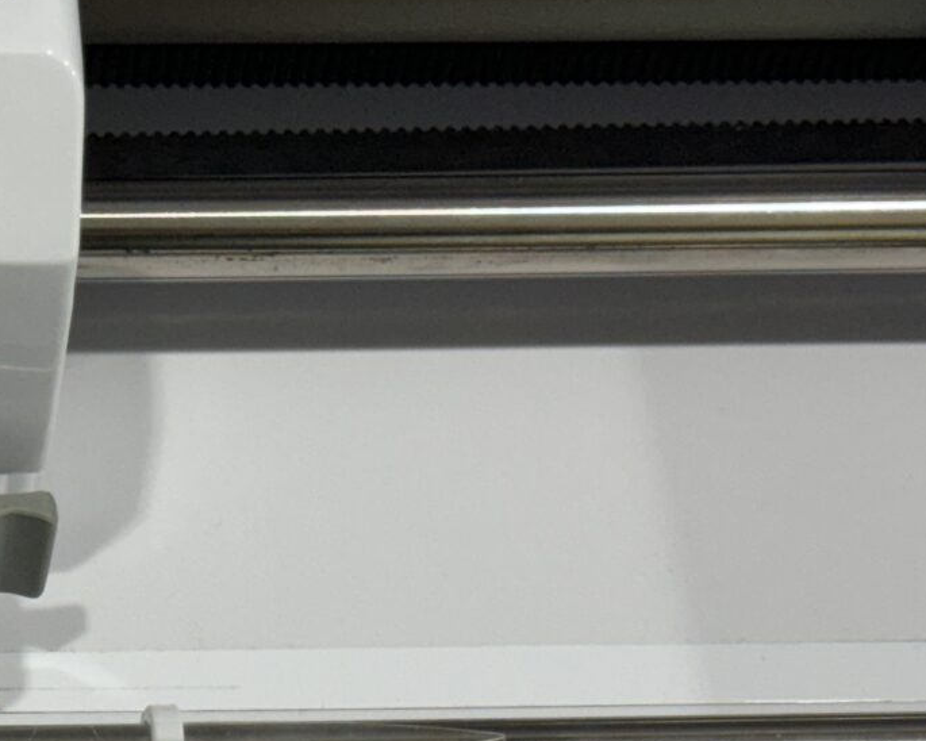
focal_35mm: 140
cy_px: 911
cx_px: -200
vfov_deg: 10.8
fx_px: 3837
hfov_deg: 13.4
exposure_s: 1/120
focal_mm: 6.86
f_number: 1.78
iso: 64
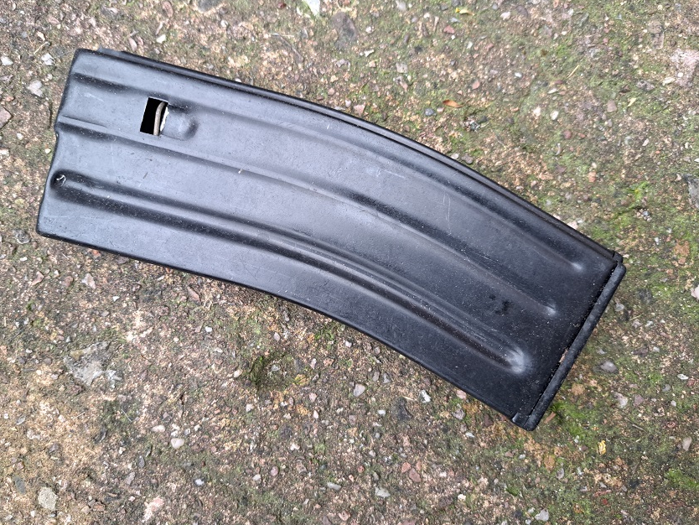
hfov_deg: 67.2
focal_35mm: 26
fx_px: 525
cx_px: 322
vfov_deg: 53.1
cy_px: 252
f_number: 1.8
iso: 200
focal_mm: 5.23
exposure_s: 1/50
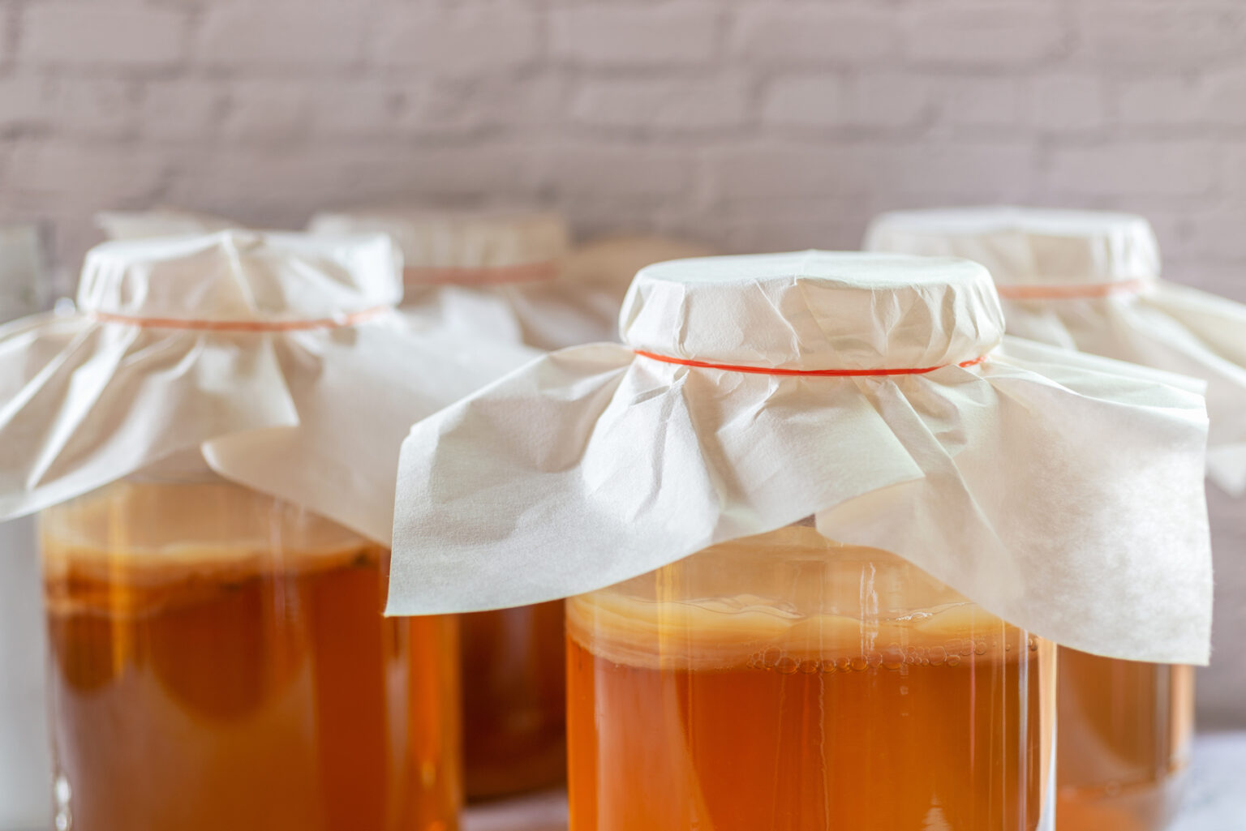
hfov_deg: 33.4
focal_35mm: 60
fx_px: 2077
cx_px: 623
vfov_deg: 22.6
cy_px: 416
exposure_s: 1/4
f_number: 4
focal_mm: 60
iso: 100
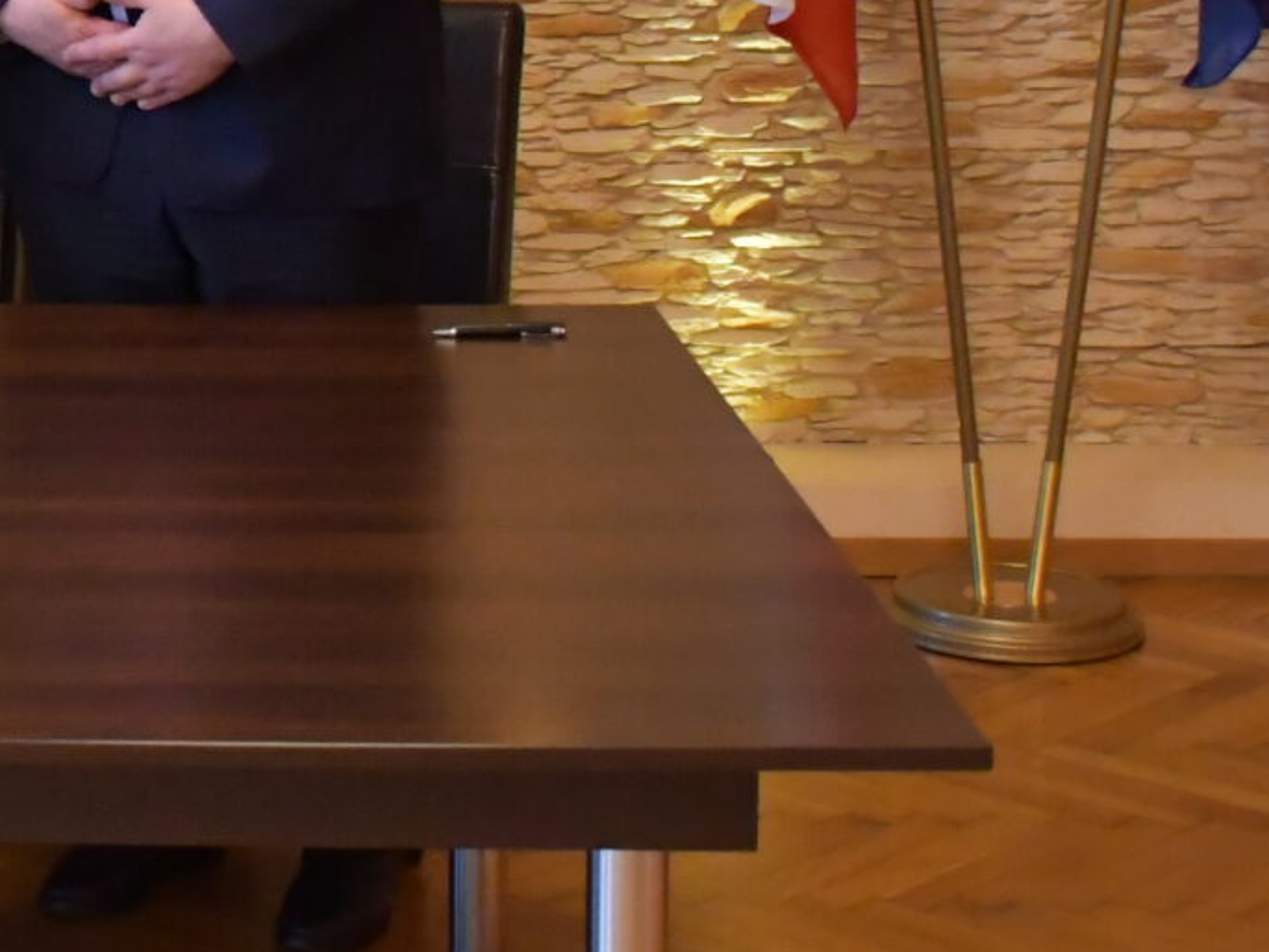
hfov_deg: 18.4
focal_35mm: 97
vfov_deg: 14.8
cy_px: -151
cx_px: -526
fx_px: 3557
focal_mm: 18
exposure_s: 1/250
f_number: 3.5
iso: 5000
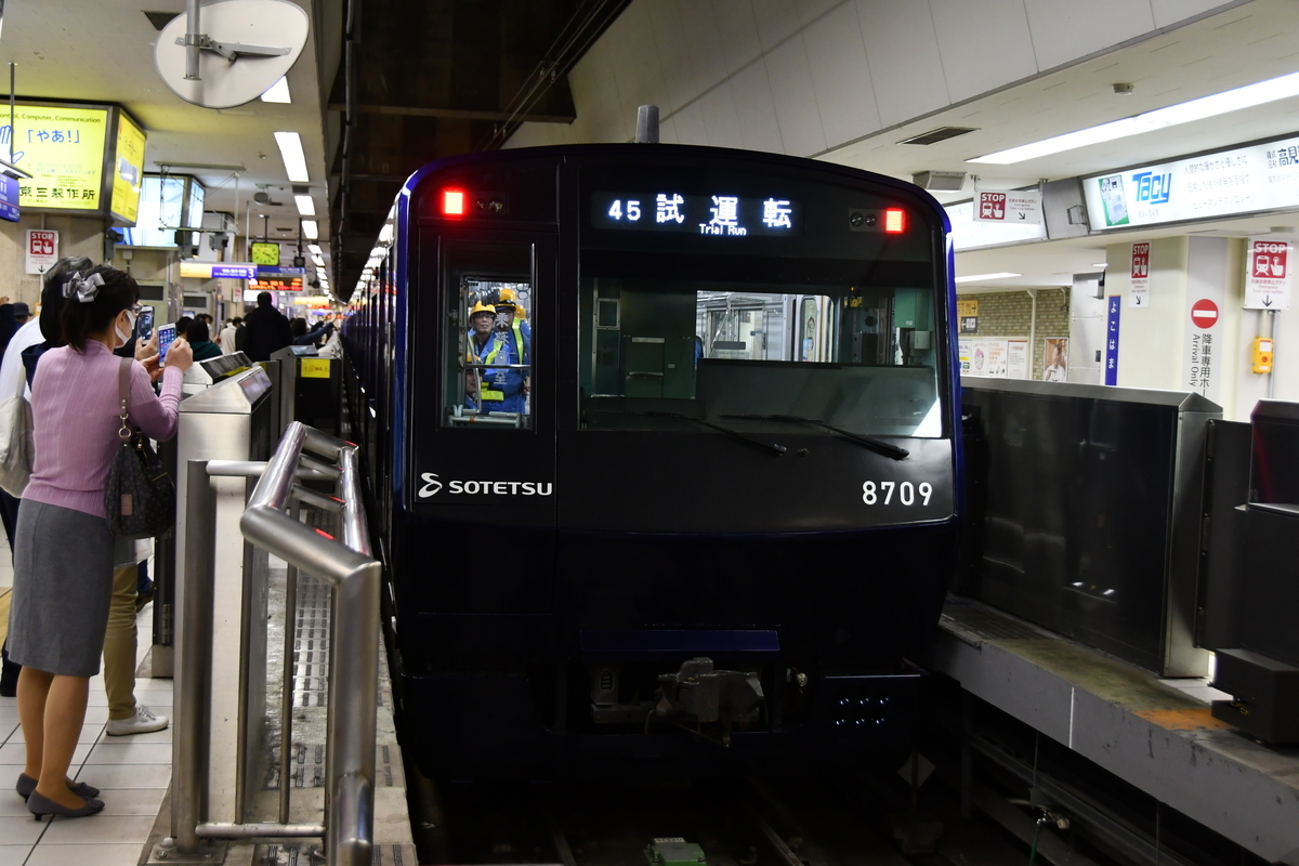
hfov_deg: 42.7
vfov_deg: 29.2
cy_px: 433
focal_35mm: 46
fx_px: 1660
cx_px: 650
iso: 1250
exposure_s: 1/160
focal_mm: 31
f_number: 4.5
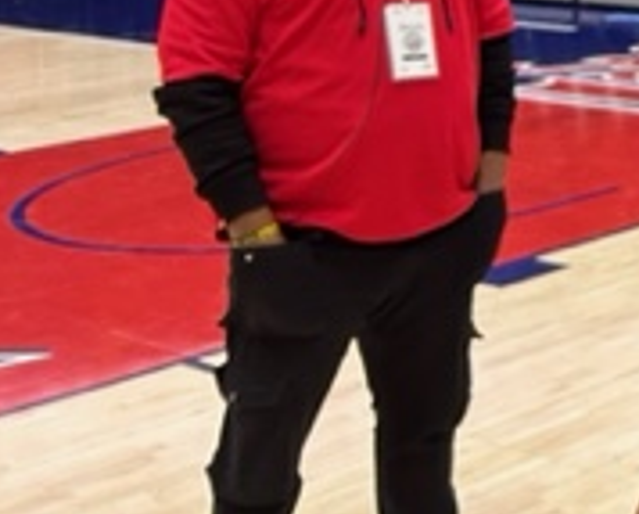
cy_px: -345
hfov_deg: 17.9
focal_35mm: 91
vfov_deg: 15.2
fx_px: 1724
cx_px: 1048
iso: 125
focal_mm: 5.7
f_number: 1.5
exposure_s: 1/94
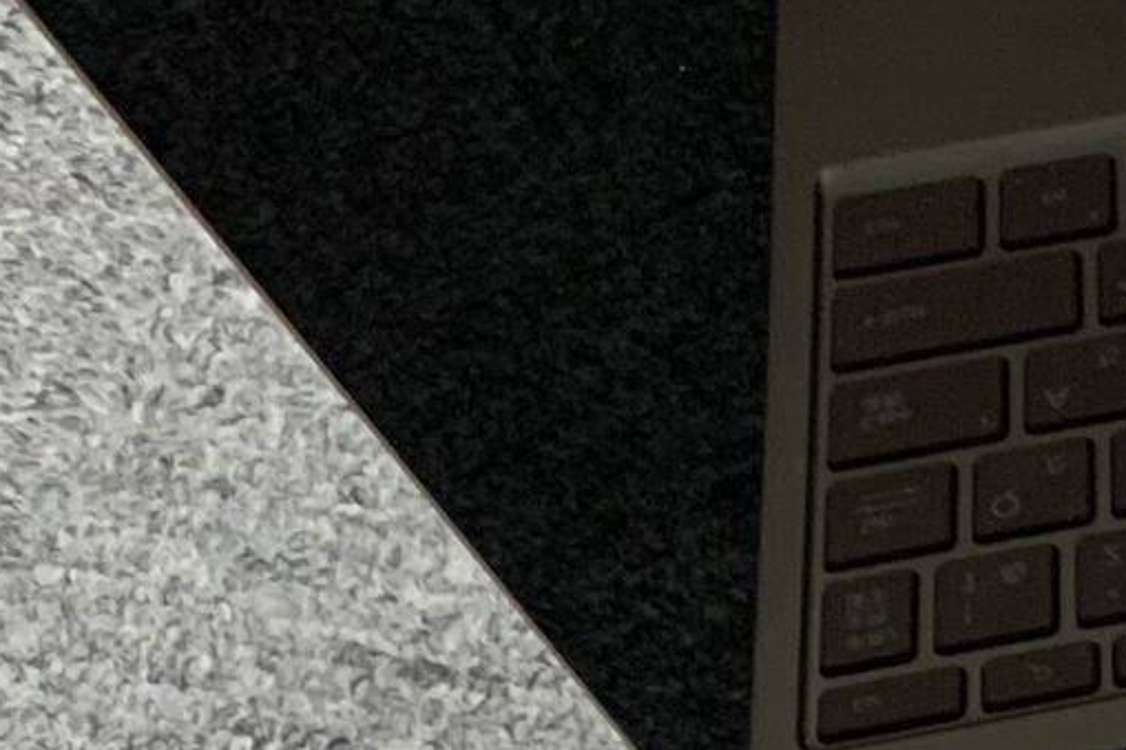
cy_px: 1164
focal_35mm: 136
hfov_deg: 12.8
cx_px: 2396
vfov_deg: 9.7
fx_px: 4252
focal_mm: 4.25
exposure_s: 1/60
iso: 100
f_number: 1.8
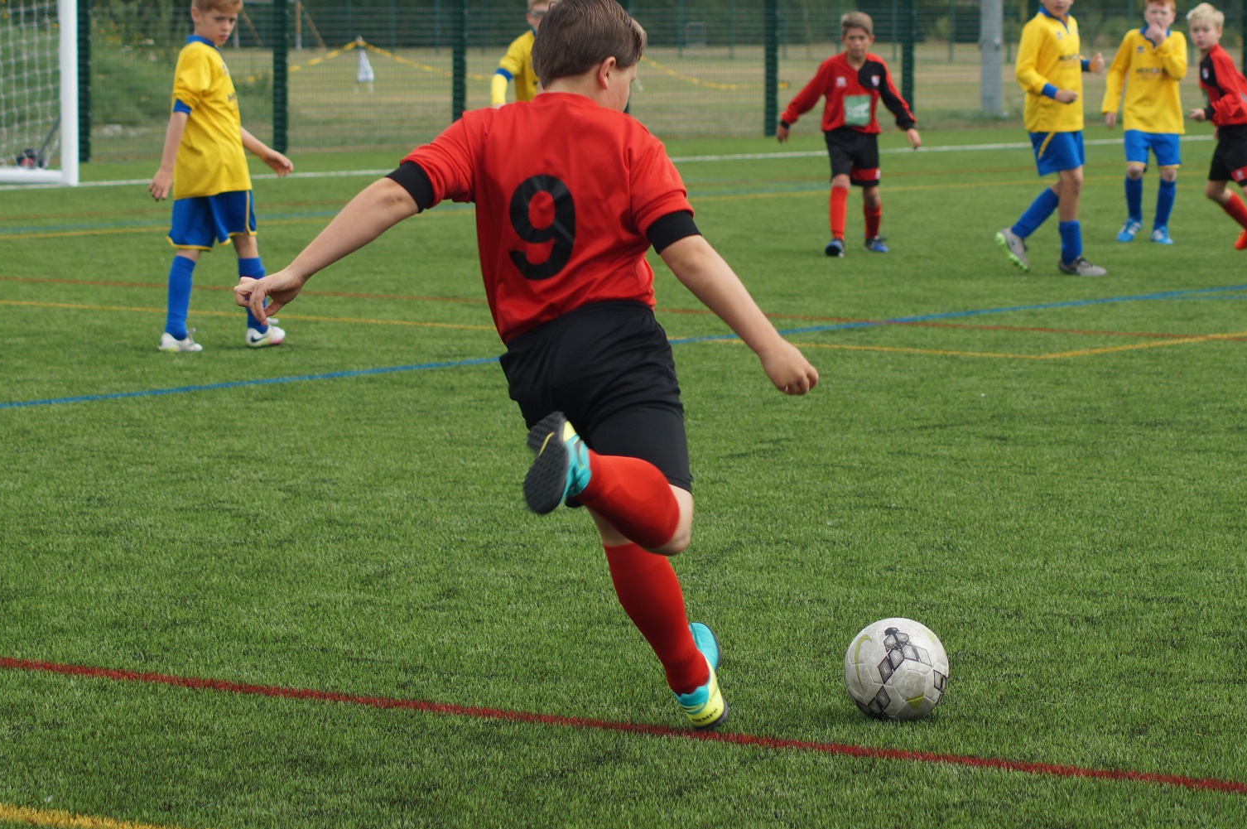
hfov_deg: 15.0
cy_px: 375
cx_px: 767
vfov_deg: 10.0
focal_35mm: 137
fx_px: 4741
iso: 100
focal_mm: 70
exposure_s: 1/400
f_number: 5
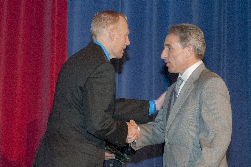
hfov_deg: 19.5
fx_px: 731
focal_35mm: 105
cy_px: 84
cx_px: 126
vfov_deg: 13.0
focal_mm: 70
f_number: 4
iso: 400
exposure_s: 1/100
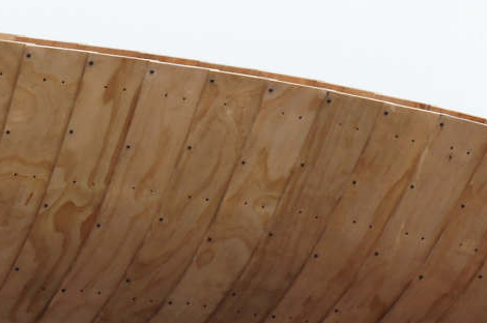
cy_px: -22
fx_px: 3103
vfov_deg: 5.9
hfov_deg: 9.0
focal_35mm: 230
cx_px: 209
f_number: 25
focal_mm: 45
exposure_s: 1/50
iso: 400
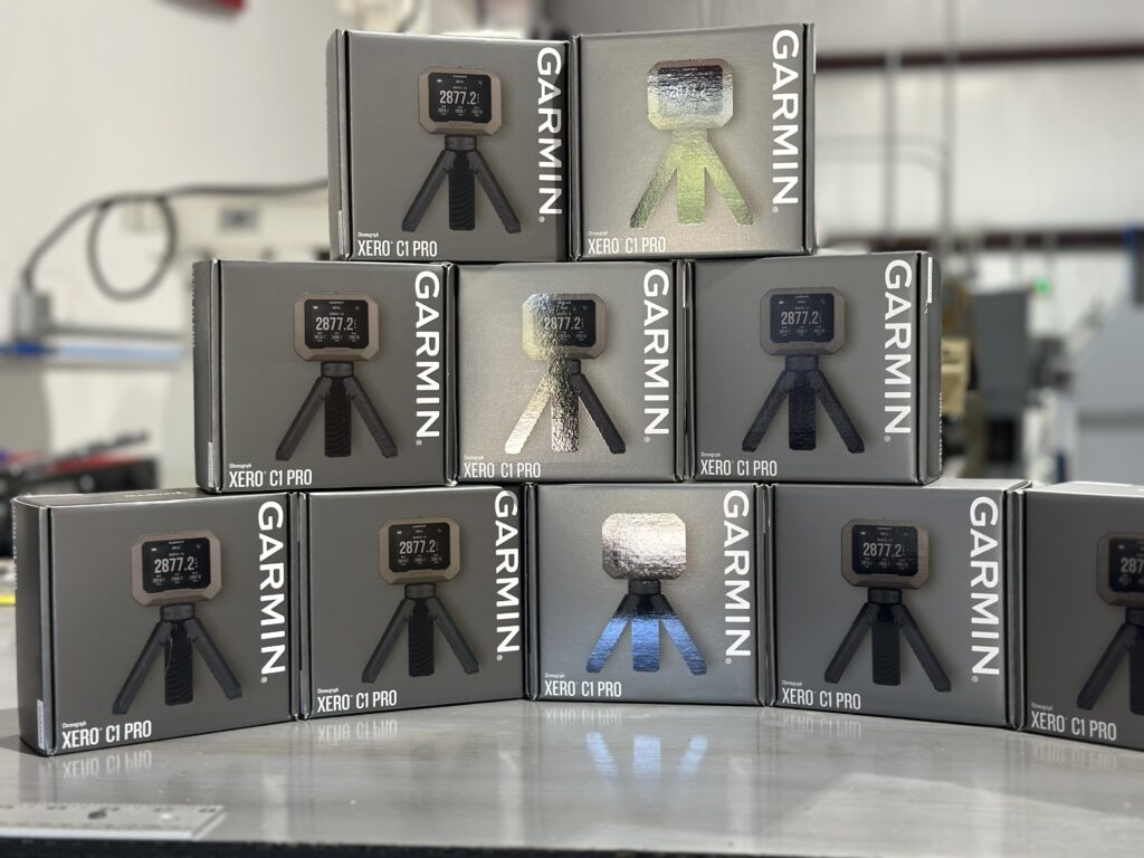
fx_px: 1586
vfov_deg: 30.3
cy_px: 429
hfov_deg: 39.7
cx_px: 572
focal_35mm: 48
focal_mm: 6.86
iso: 160
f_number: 1.78
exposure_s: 1/60
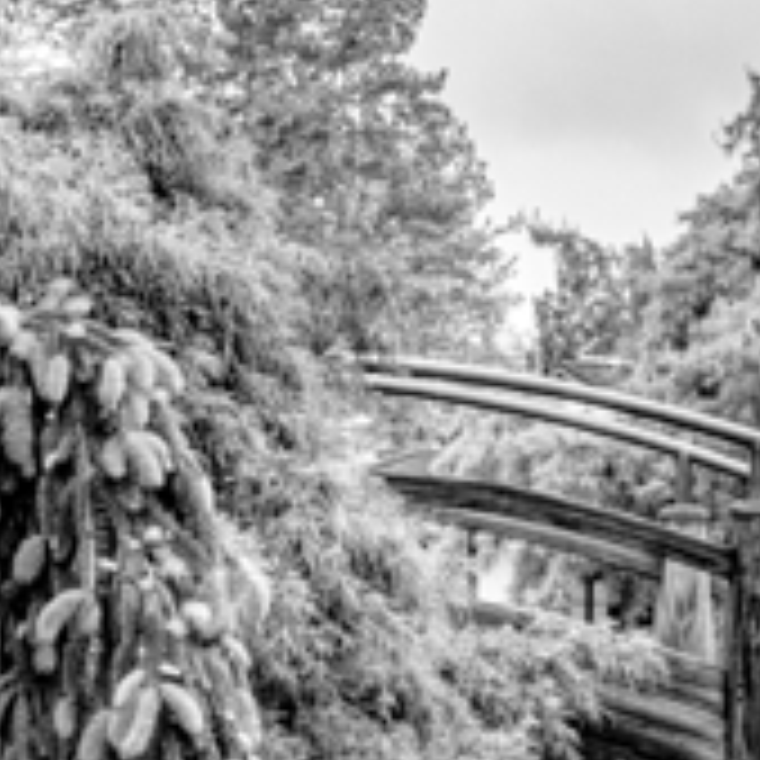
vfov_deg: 9.9
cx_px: 904
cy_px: 522
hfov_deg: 9.8
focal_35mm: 176
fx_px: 4372
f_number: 10
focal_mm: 26
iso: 200
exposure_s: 1/60
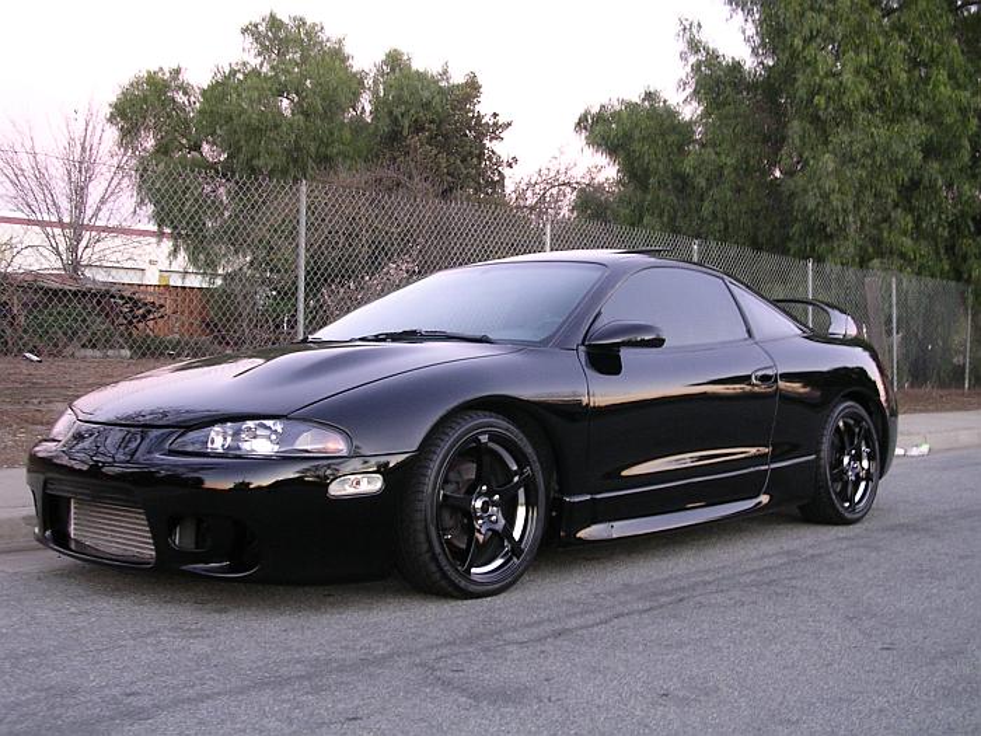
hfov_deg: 43.9
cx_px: 490
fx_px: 1219
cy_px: 368
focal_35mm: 43
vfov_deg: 33.6
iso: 166
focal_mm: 6.6
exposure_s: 1/3.7
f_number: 3
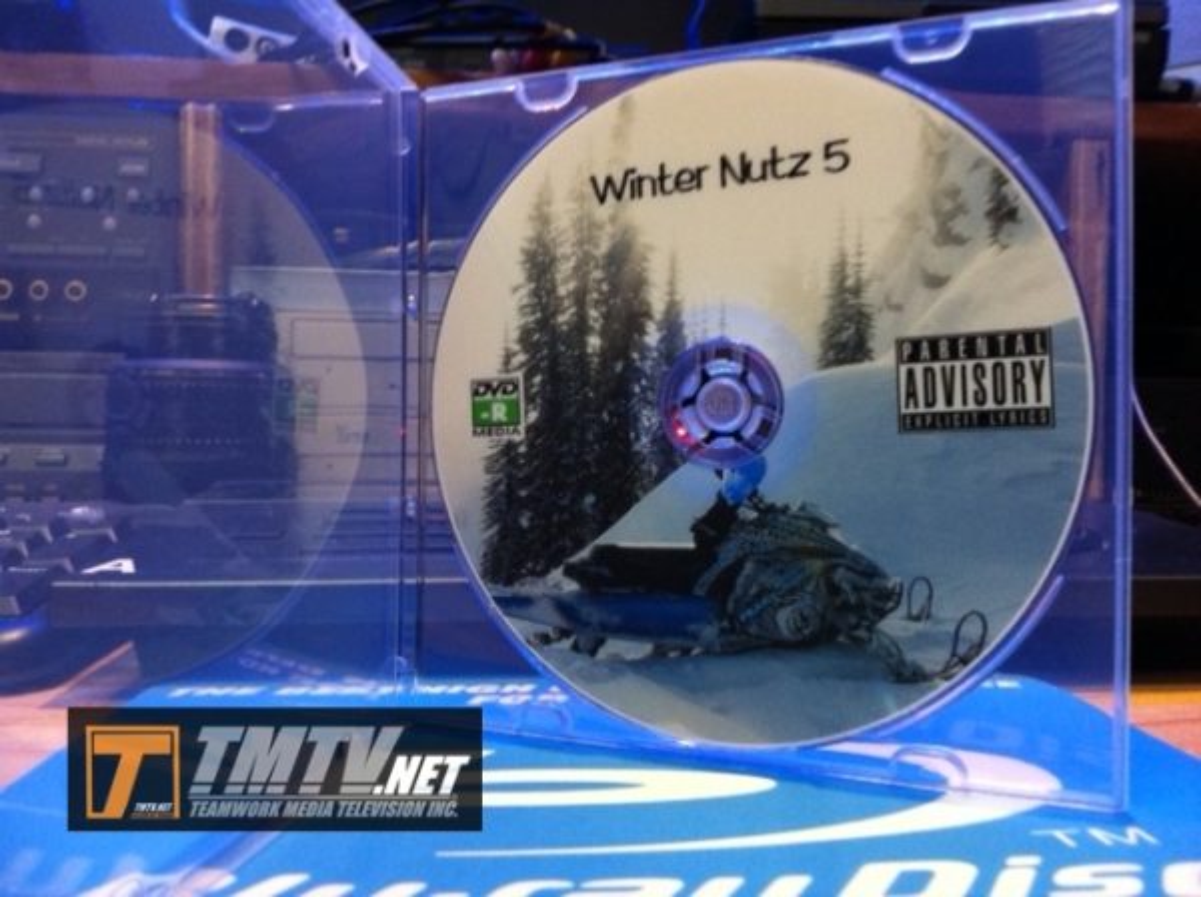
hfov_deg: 52.7
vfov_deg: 40.6
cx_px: 600
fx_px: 1212
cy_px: 448
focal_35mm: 35
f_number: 2.8
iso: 200
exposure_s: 1/15
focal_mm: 3.85
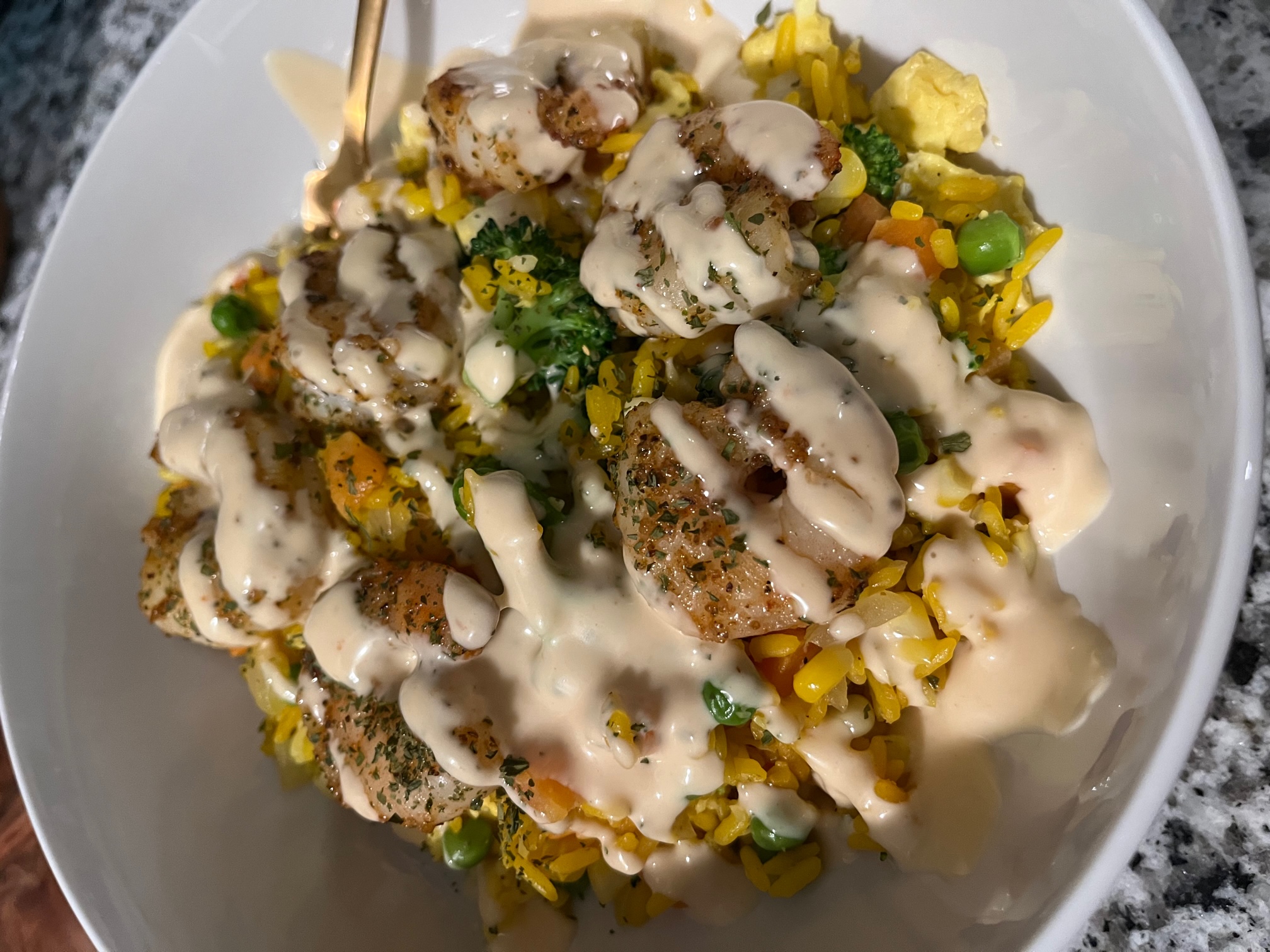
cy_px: 476
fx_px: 954
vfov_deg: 53.1
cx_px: 635
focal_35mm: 26
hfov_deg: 67.3
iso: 400
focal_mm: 5.1
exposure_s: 1/60
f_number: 1.6
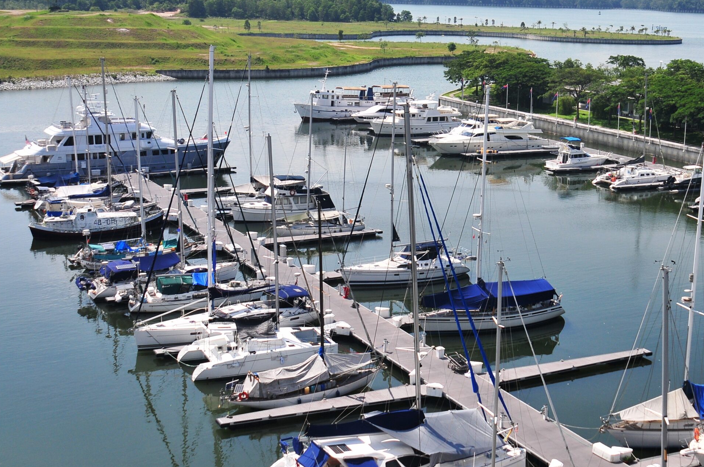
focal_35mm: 64
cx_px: 464
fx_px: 1250
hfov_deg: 31.2
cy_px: 237
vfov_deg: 21.2
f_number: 8
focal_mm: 32
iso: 200
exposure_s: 1/2000
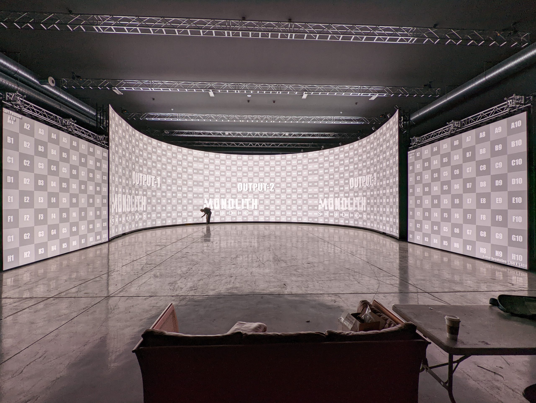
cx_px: 268
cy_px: 202
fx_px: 248
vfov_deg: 78.3
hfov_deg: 94.4
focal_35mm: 16
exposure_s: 1/157
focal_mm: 2.35
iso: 110
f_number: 2.2
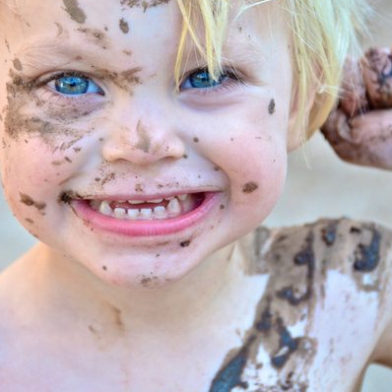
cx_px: 145
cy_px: 180
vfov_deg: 5.2
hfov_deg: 5.2
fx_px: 4315
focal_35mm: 337
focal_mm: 145
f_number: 5.6
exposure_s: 1/200
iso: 640
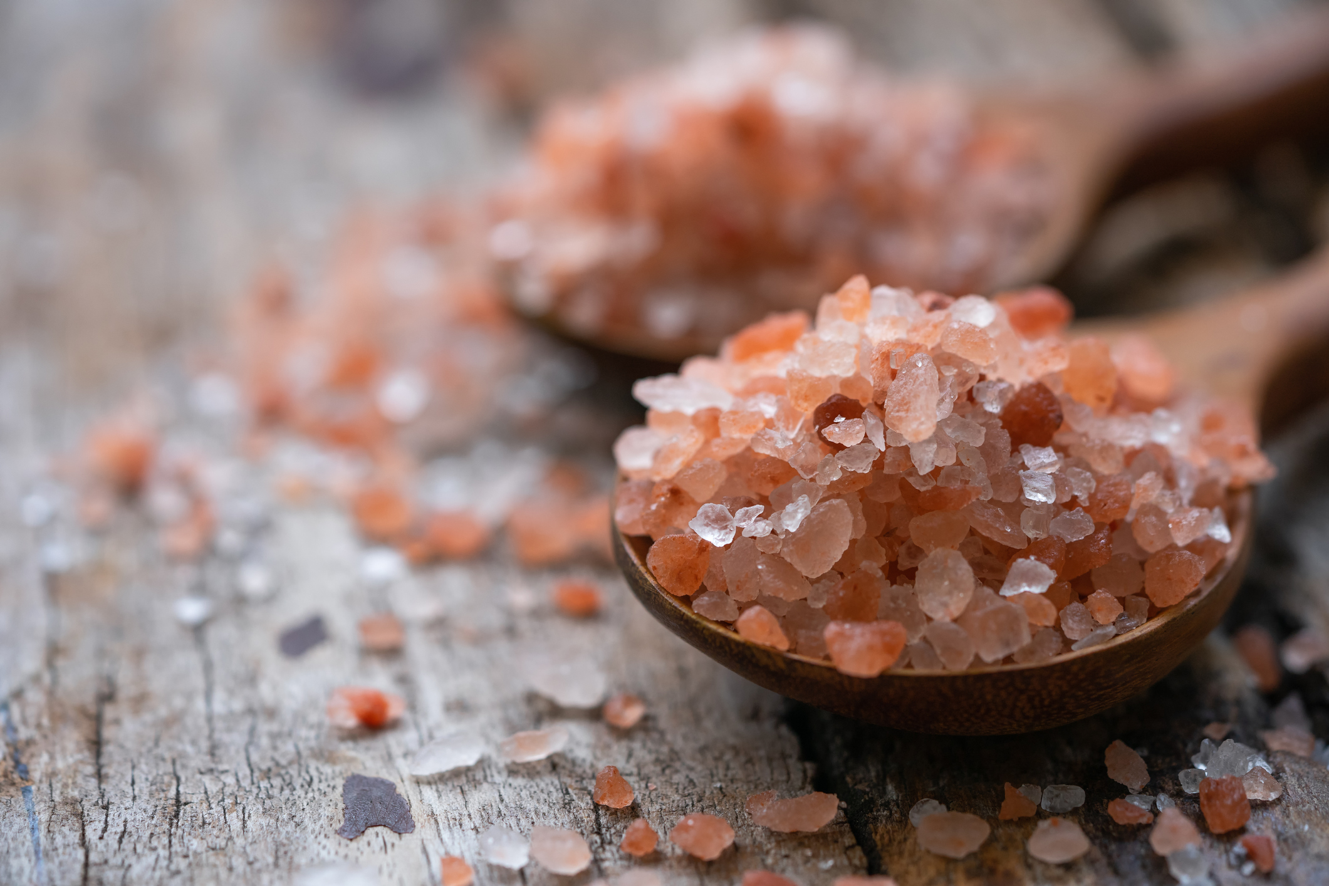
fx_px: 3322
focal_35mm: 90
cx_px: 664
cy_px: 443
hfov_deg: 22.6
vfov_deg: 15.2
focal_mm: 90
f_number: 4
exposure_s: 1/400
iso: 320
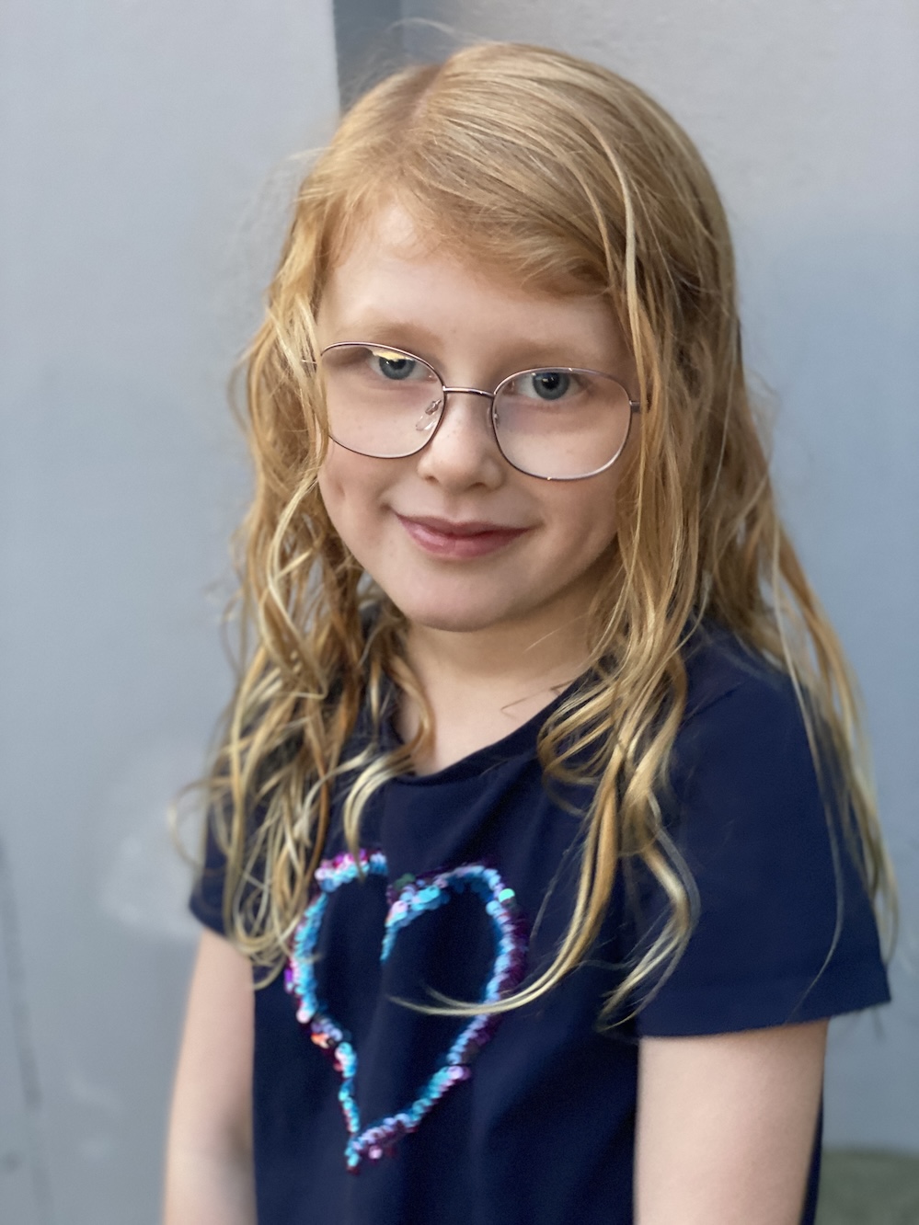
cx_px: 460
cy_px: 612
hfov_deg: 28.0
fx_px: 1841
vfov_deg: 36.8
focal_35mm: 52
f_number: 2
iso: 320
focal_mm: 6
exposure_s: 1/25
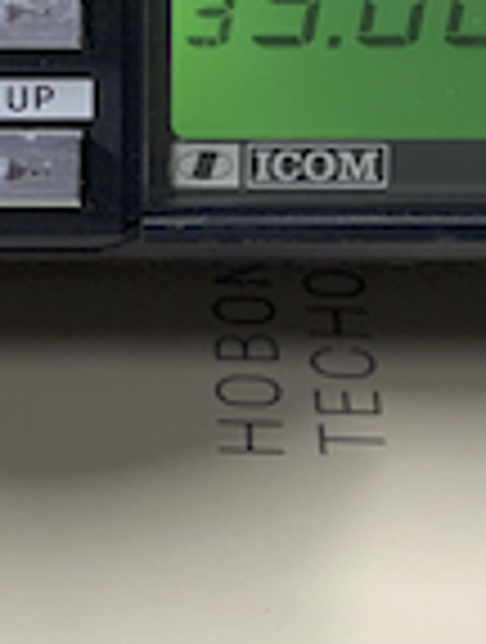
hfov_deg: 12.8
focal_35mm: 116
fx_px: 2162
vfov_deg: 16.8
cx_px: 112
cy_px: 131
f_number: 1.8
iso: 100
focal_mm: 4.25
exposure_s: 1/112
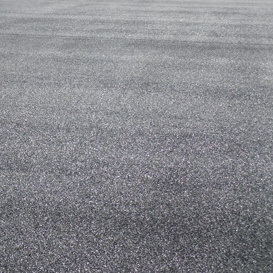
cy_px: 59
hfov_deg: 18.6
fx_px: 767
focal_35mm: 86
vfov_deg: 20.0
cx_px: -93
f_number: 7.6
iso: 80
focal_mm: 6.3
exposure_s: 1/145
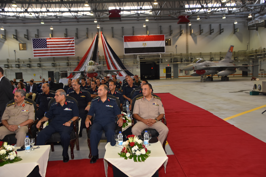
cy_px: 88
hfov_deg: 51.3
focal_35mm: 38
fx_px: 277
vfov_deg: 35.5
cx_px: 133
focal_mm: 25
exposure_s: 1/60
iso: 400
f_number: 4
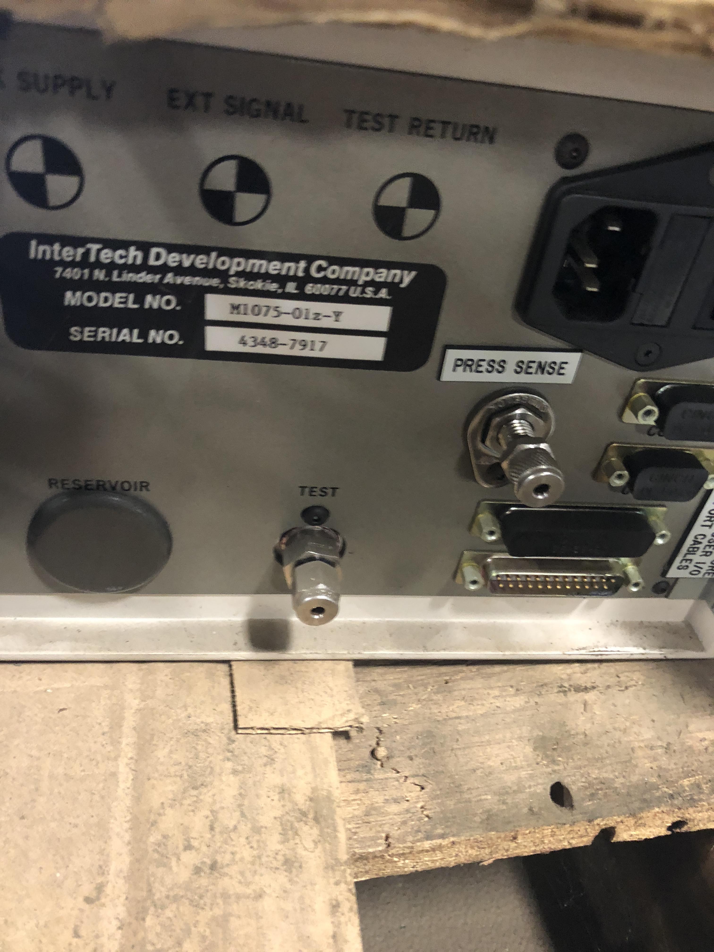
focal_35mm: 28
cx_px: 357
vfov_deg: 63.4
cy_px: 476
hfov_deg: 49.7
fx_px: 770
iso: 100
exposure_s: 1/6
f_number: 1.8
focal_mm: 4
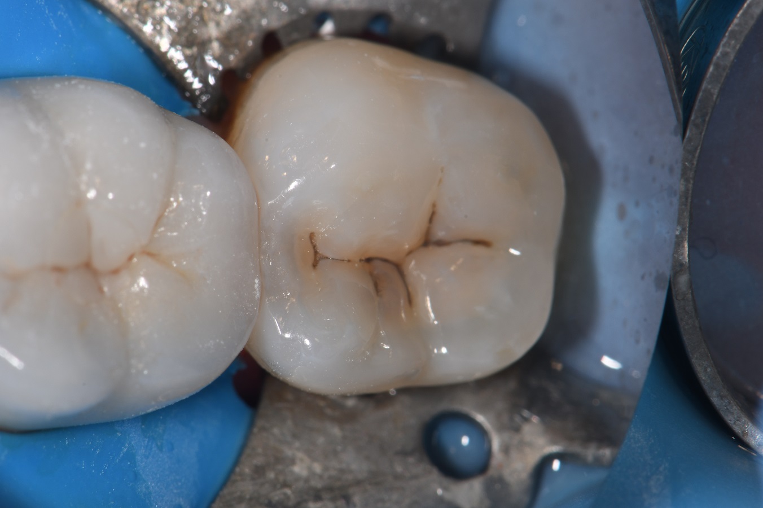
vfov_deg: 8.7
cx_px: 382
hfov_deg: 13.1
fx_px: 3326
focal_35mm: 157
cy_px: 254
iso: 200
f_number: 32
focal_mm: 105
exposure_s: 1/160
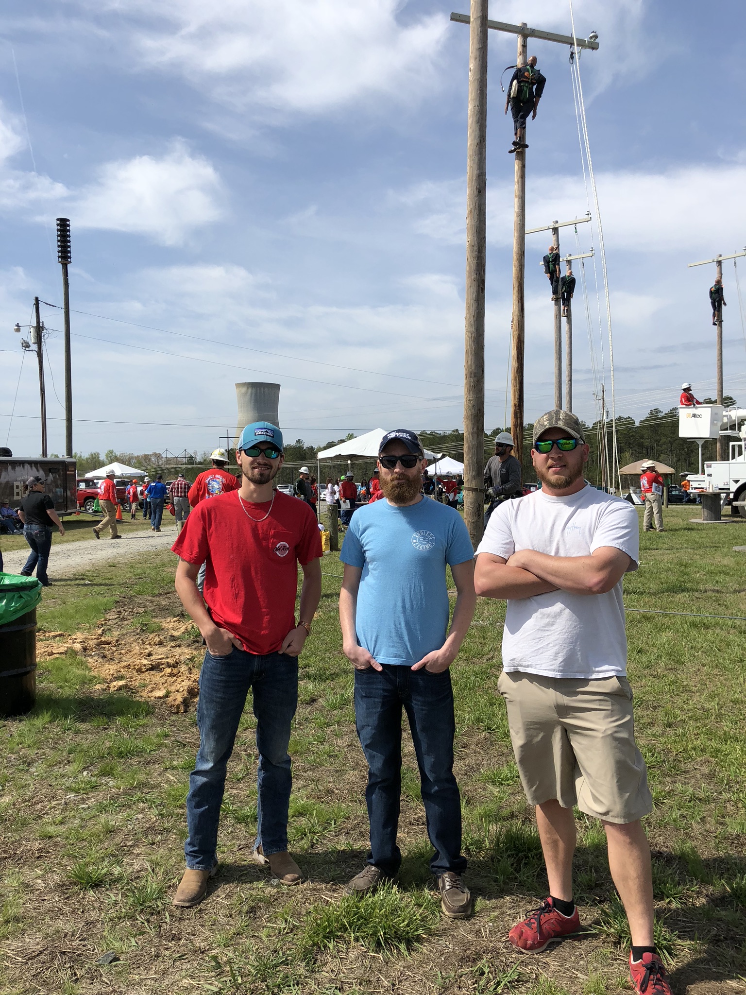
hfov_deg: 49.7
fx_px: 805
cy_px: 498
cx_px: 373
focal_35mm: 28
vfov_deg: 63.4
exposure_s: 1/2825
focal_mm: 4
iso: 20
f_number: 1.8
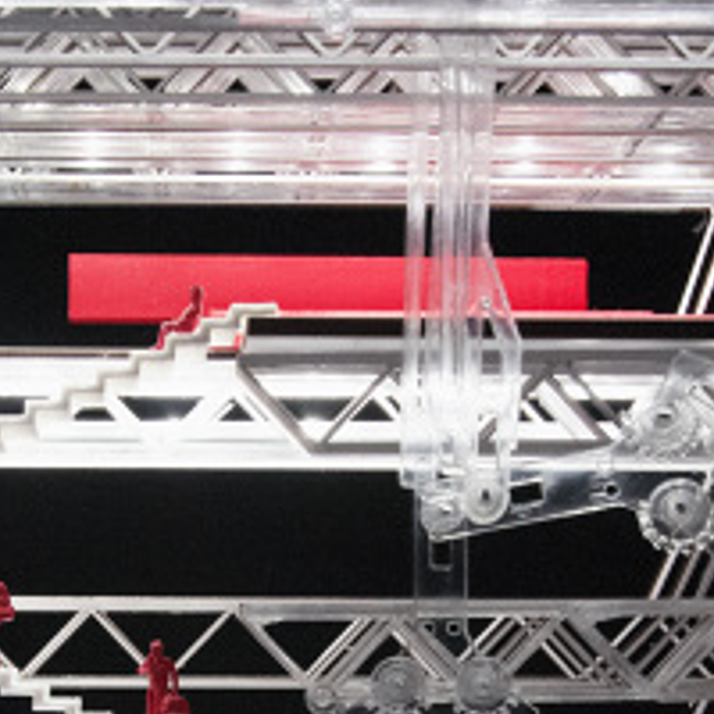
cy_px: 591
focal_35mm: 111
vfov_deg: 15.6
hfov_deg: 15.7
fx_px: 2590
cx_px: 221
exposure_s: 1/30
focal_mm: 26
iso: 2000
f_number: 13
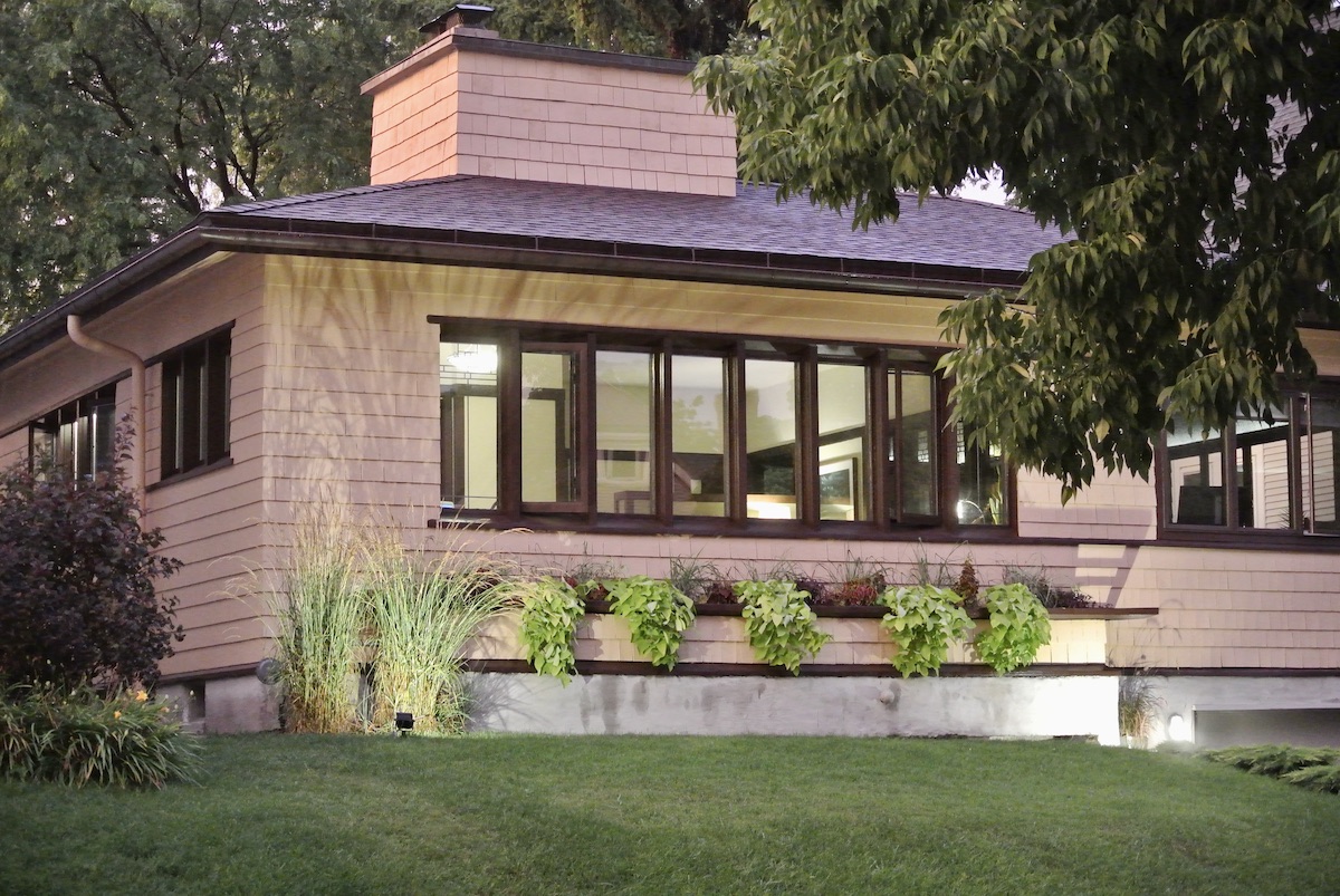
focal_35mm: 81
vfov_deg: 16.9
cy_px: 448
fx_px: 3018
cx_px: 670
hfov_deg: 25.0
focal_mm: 30
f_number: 3.8
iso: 2200
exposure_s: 1/30
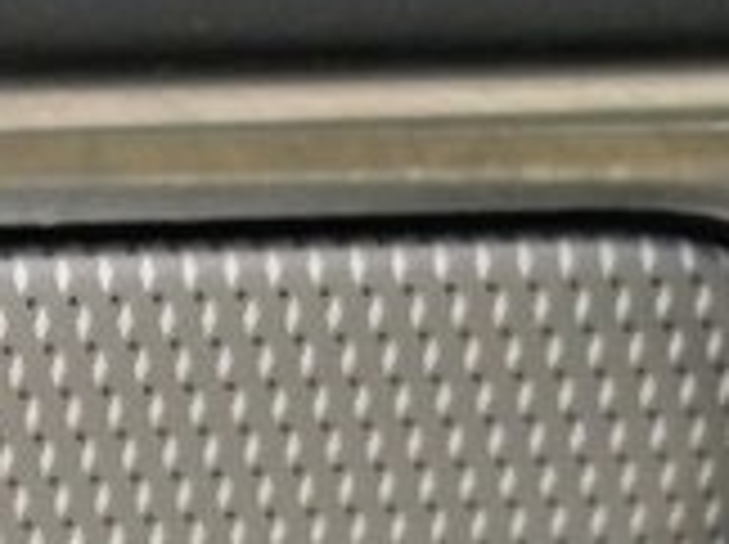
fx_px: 3196
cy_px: 872
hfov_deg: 10.3
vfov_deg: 9.4
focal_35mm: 152
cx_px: -1278
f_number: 3.5
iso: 3200
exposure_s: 1/20
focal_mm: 12
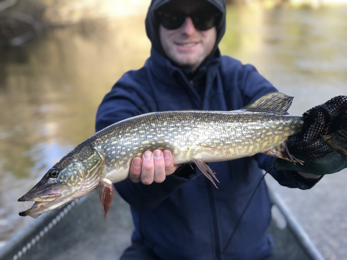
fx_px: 571
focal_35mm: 57
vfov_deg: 25.7
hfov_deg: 33.8
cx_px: 174
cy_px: 130
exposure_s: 1/60
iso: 25
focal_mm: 6.6
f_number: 2.8
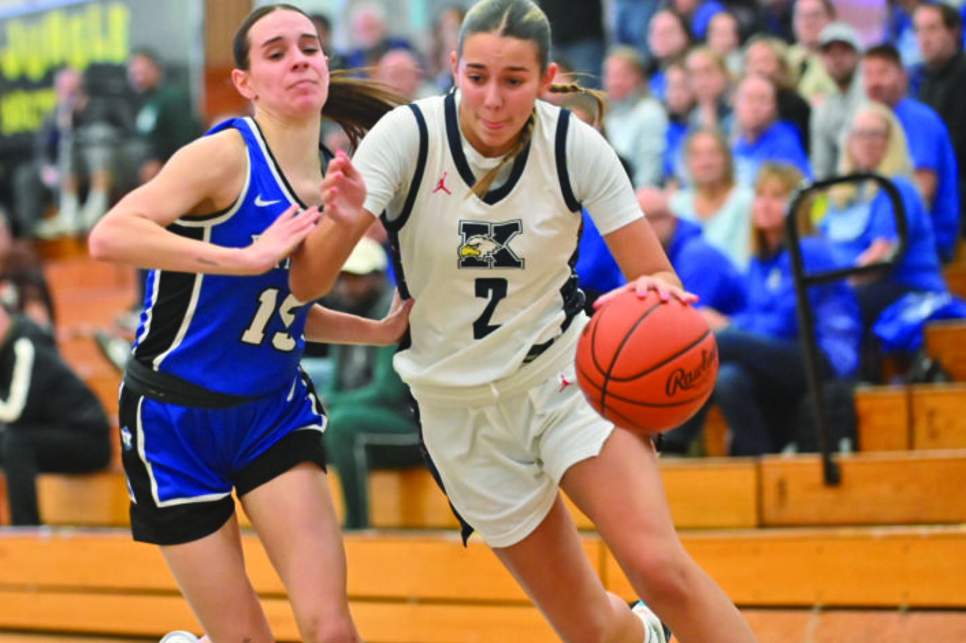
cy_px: 358
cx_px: 301
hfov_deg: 11.0
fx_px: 5015
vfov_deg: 7.3
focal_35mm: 187
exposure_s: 1/640
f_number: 2.8
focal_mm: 120
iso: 5000
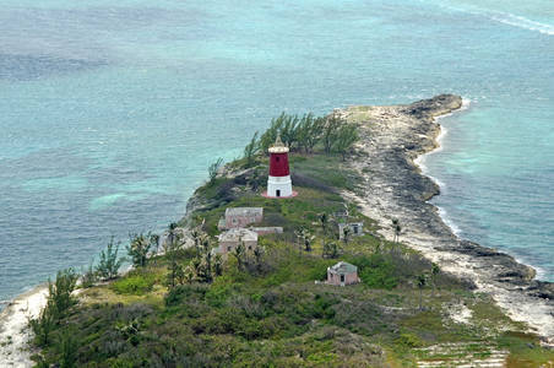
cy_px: 184
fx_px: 1614
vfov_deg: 13.0
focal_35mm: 105
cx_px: 277
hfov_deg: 19.5
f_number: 6.7
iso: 400
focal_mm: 70
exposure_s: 1/1000
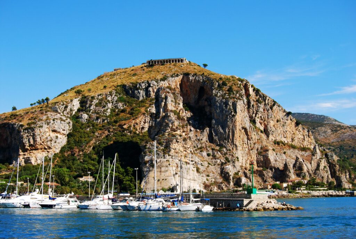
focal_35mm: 57
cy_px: 120
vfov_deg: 23.9
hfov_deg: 35.0
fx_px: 564
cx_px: 178
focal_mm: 38
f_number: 8
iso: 100
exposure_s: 1/250
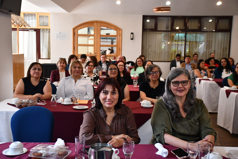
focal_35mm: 48
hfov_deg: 41.1
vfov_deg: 28.1
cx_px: 119
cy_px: 80
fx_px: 317
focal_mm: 32
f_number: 4
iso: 1600
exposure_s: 1/125
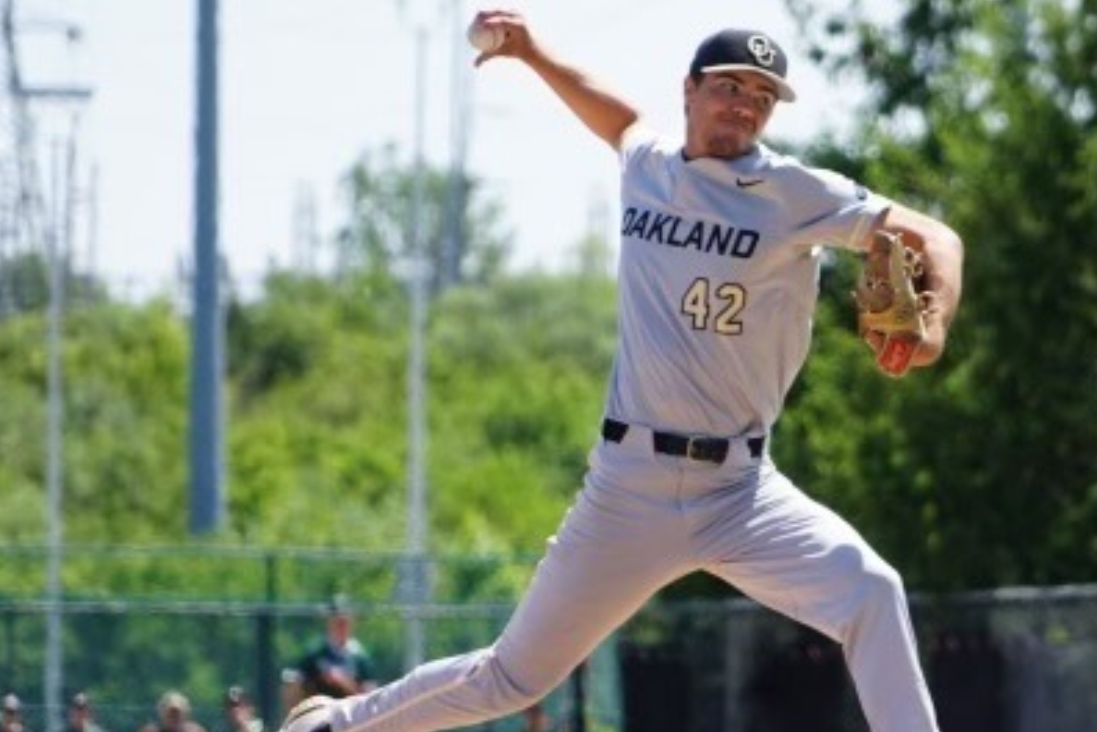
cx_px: 920
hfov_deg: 4.3
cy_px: 394
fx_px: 14504
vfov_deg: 2.9
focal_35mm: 476
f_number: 6.3
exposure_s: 1/2000
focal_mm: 233
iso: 1000
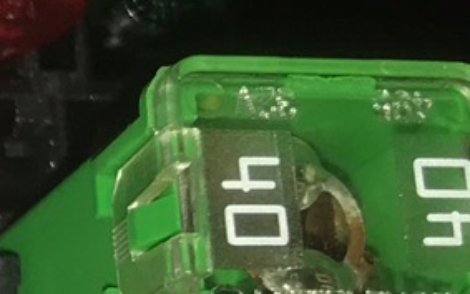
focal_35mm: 215
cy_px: 540
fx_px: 2754
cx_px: -614
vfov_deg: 6.0
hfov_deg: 8.9
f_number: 1.8
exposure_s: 1/295
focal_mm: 3.99
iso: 20
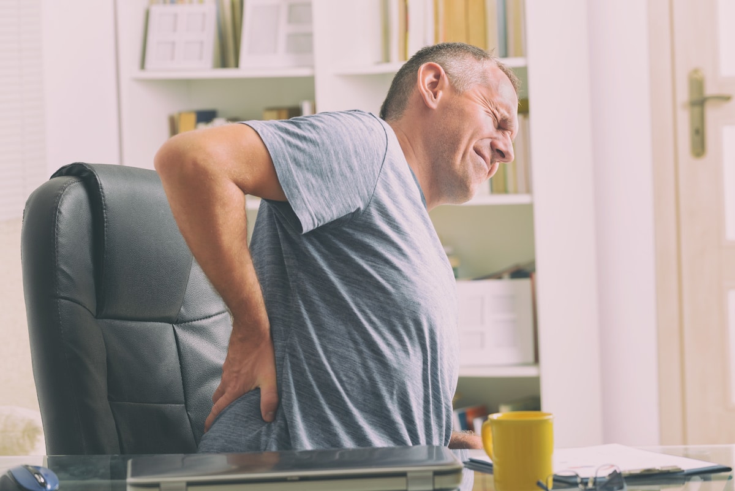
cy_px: 246
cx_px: 368
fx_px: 3166
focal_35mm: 155
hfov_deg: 13.2
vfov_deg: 8.9
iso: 160
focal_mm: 155
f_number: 6.3
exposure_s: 1/160
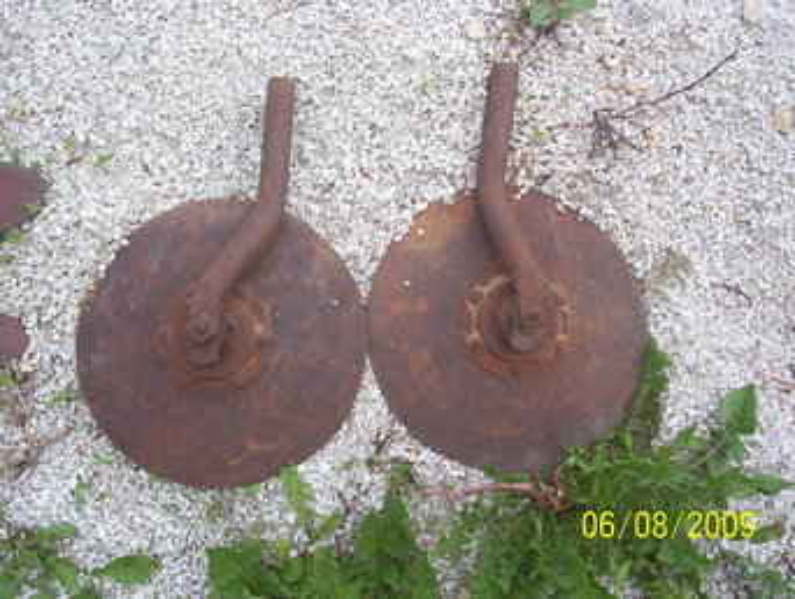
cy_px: 300
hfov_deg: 47.8
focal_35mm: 39
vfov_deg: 36.9
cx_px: 398
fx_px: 898
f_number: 4.5
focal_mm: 6
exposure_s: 1/36.2
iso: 100
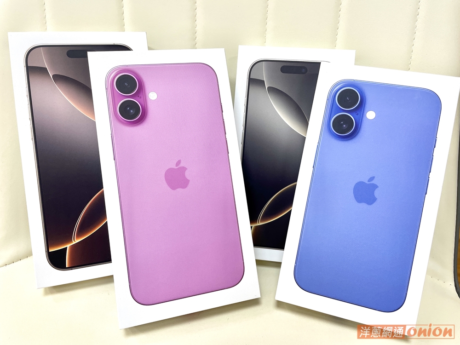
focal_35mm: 26
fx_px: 346
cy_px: 172
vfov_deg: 53.1
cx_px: 230
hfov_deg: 67.3
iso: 50
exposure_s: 1/120
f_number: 1.6
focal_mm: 4.2
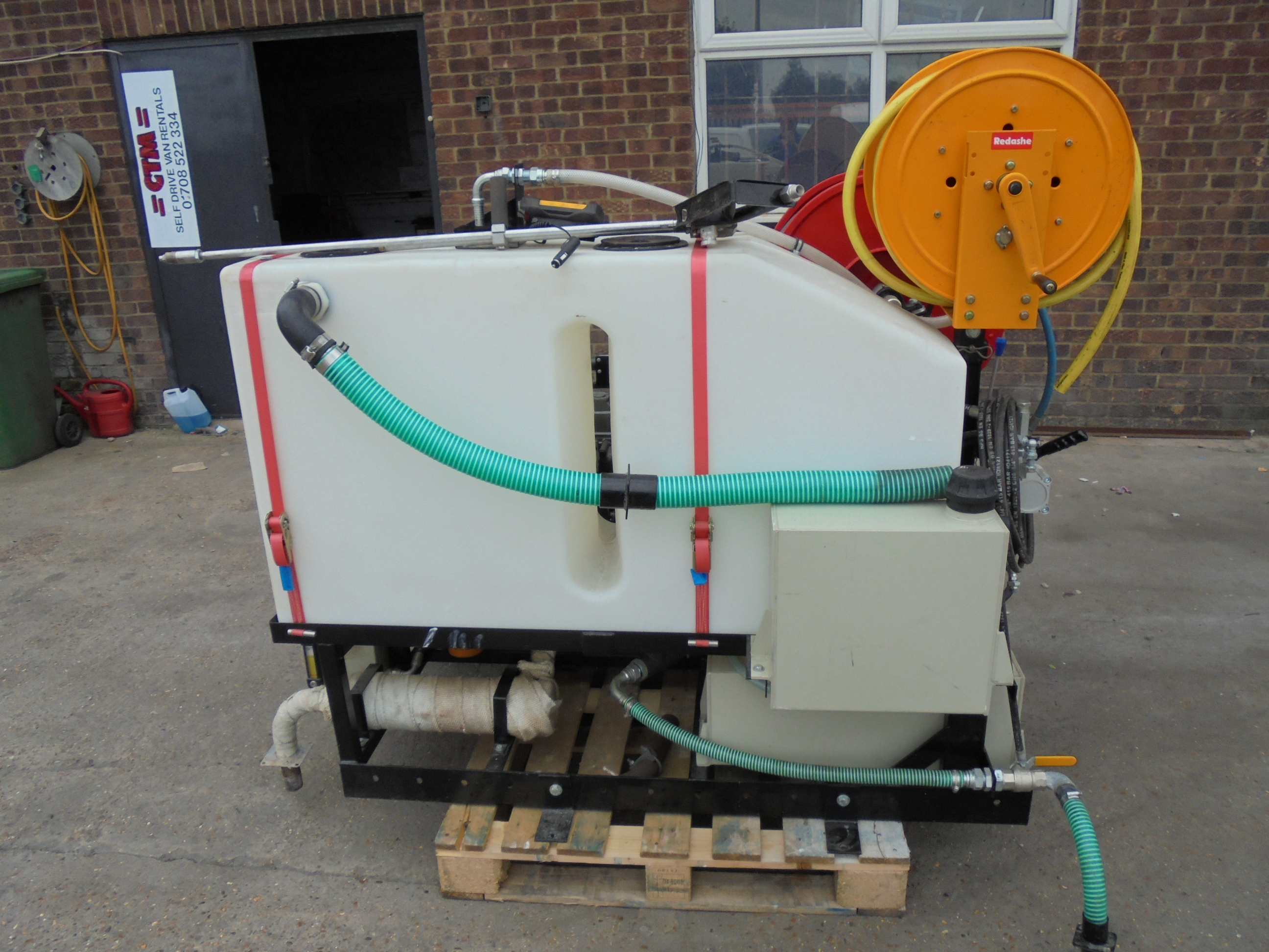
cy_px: 476
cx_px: 634
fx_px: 953
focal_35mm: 26
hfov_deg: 67.3
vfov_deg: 53.1
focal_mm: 4.6
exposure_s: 1/500
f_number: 3.5
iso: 100
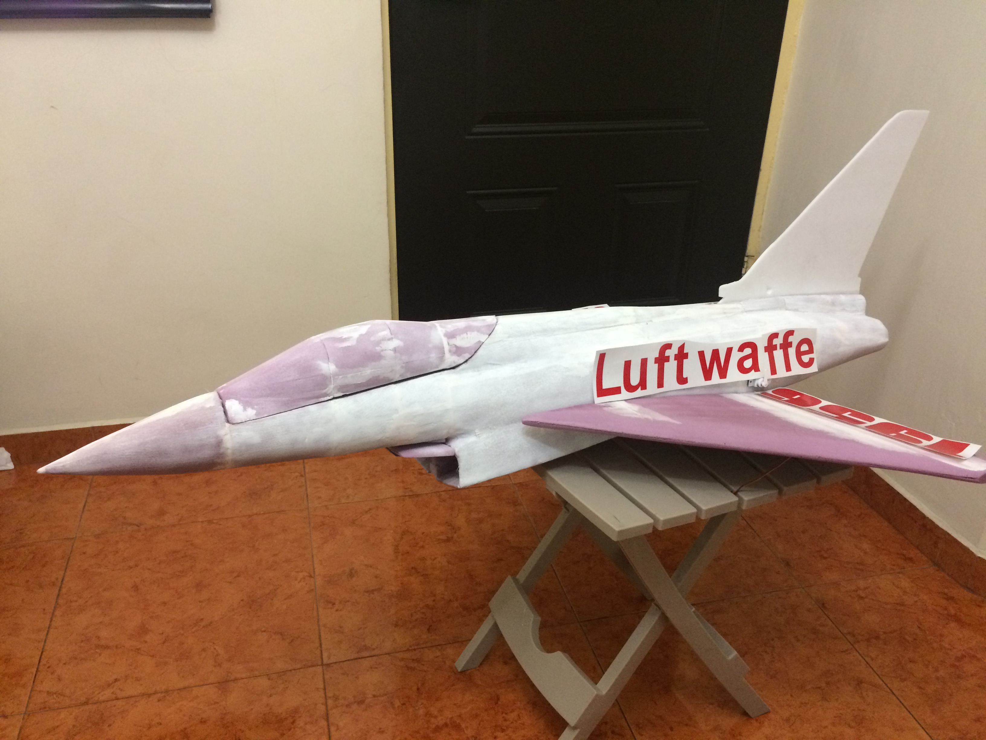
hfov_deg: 61.7
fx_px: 826
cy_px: 370
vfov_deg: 48.2
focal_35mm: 29
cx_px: 493
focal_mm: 4.15
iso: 250
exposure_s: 1/24
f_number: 2.2
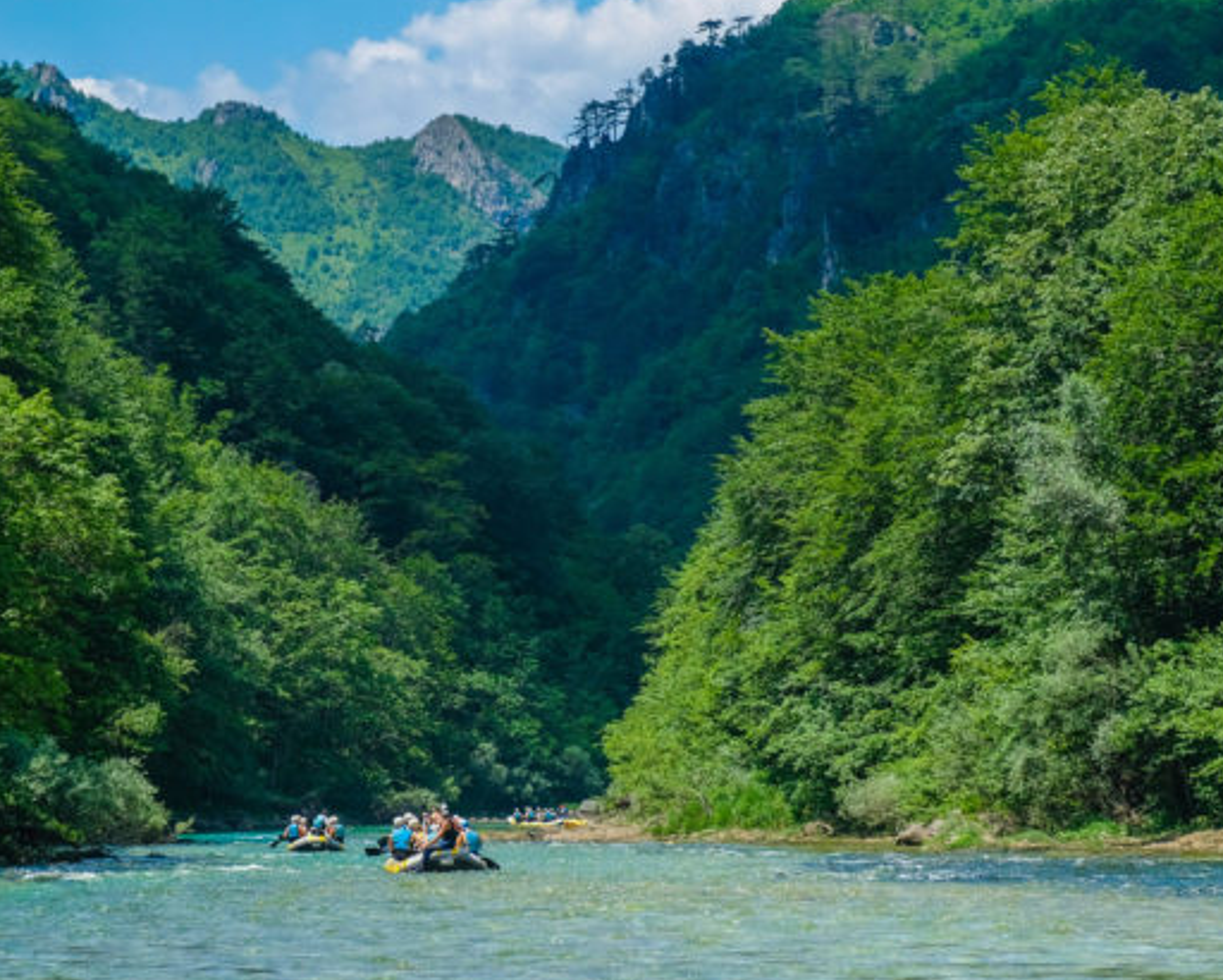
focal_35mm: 107
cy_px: 500
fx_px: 3874
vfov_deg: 14.4
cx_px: 416
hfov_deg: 17.9
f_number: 4
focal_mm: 50.5
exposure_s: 1/1250
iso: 400
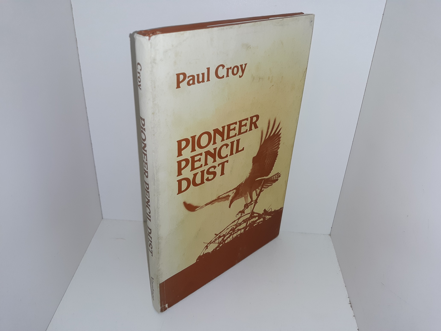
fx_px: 357
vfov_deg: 49.7
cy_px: 166
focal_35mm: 28
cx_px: 220
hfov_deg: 63.4
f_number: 1.7
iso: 40
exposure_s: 1/203
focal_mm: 3.7
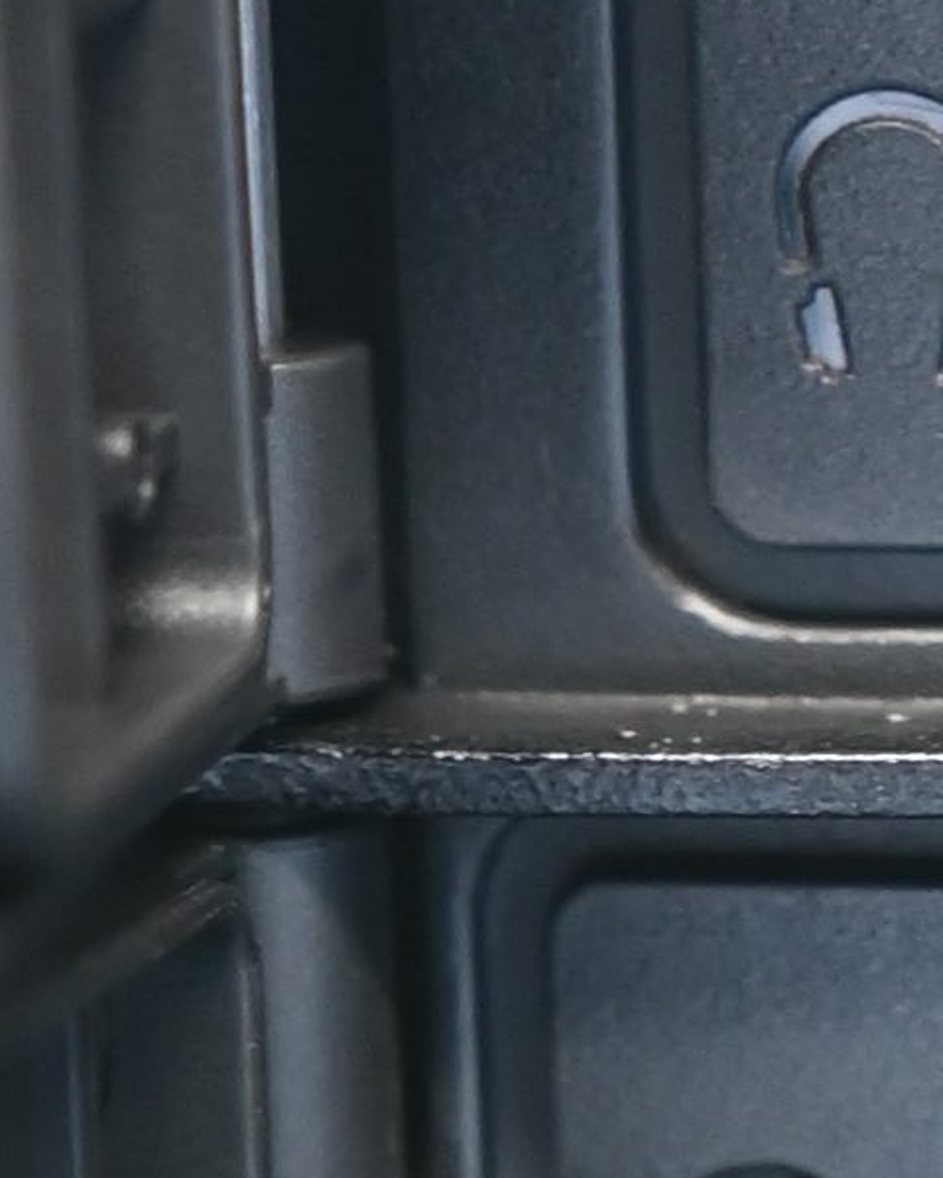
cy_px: 1050
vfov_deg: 6.0
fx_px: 11190
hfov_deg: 4.7
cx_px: 2171
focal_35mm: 321
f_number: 5.6
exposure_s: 1/60
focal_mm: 35
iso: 1250
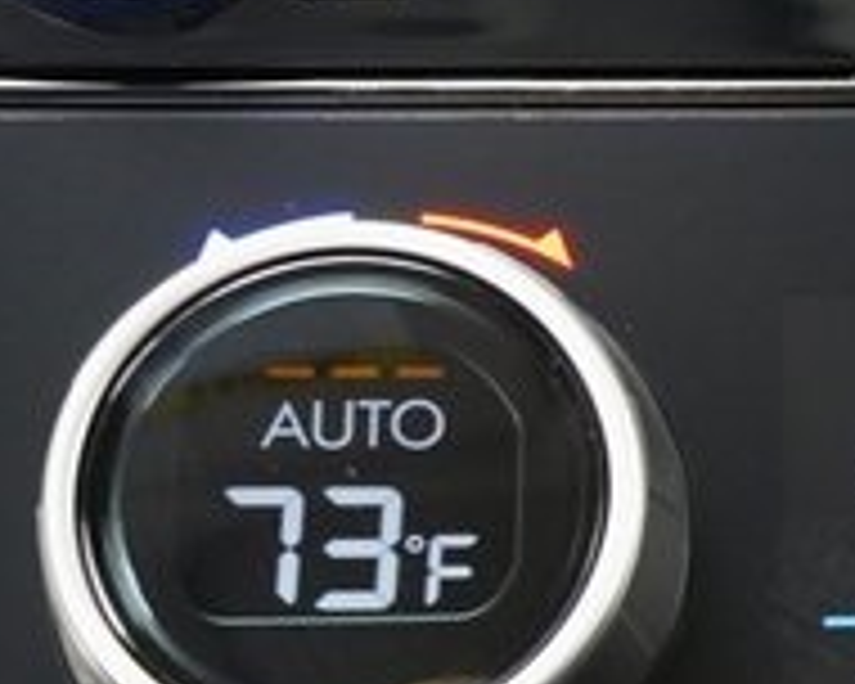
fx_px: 4732
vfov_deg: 8.3
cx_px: 1899
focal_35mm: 187
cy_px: 461
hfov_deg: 9.4
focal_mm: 37
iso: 4000
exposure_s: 1/40
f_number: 7.1
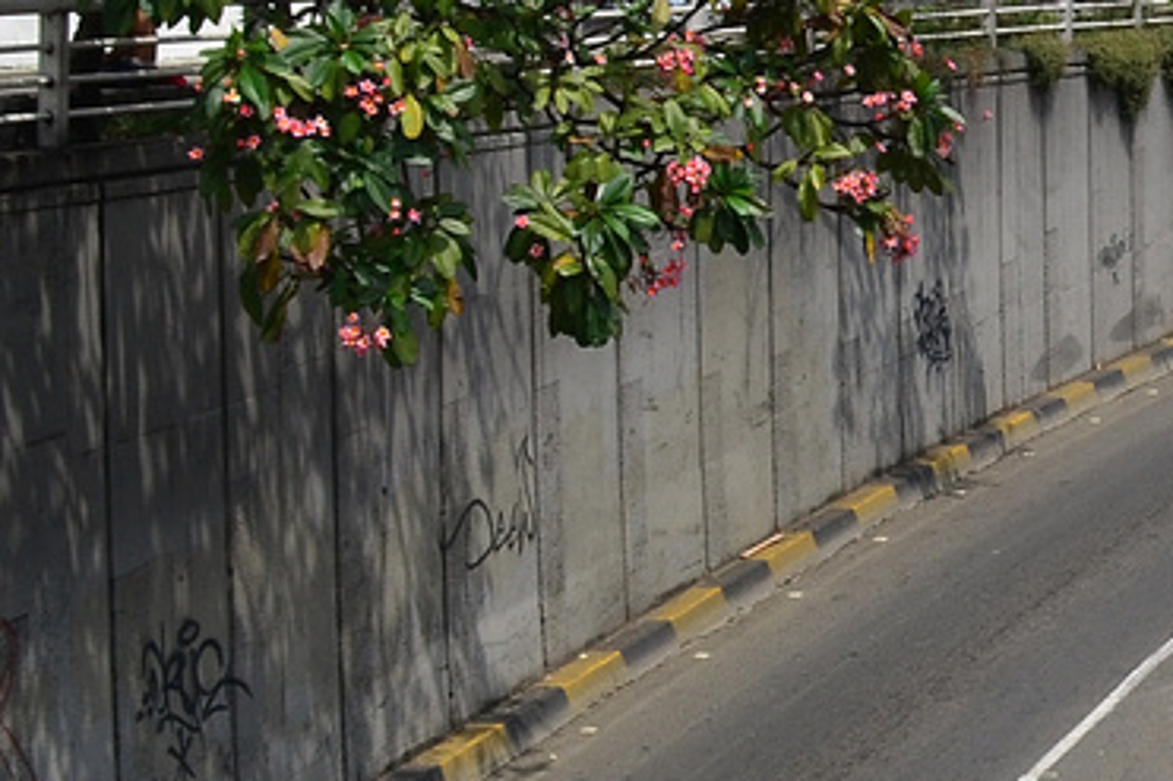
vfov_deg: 10.3
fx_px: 4266
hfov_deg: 13.3
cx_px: 2387
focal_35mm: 131
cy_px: -136
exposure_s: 1/200
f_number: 10
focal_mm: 20
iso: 100
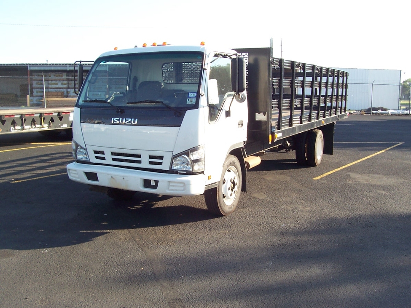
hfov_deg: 50.1
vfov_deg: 38.7
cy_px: 154
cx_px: 206
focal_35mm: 37
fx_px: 439
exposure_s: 1/125
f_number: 5.6
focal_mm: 5.6
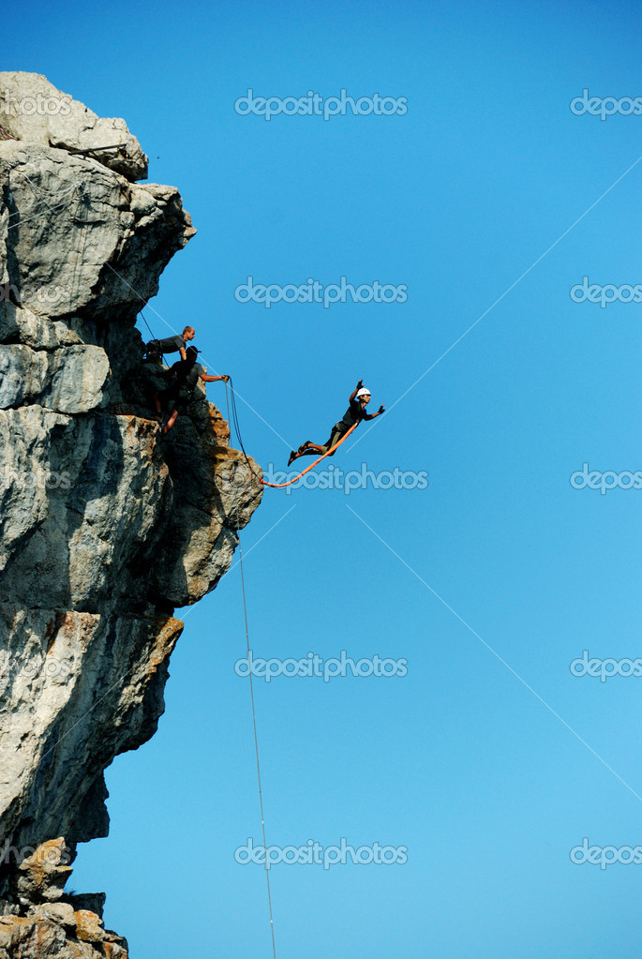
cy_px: 480
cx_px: 321
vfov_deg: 10.1
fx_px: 5400
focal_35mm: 202
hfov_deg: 6.8
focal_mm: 135
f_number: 5.6
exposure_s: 1/1250
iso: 250
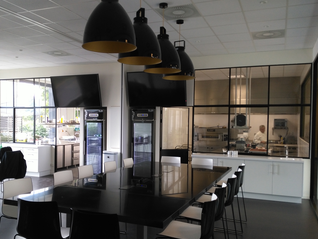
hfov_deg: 52.4
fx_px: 322
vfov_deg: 40.6
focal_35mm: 35
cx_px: 132
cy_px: 132
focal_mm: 2.96
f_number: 2
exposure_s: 1/40
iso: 120
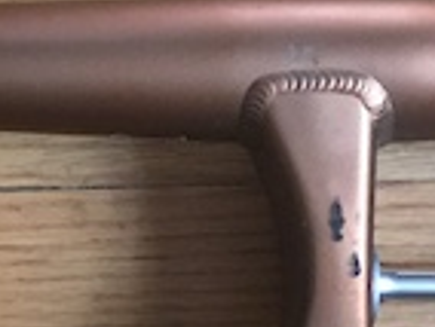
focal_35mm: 163
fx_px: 2052
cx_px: -61
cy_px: 315
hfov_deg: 11.9
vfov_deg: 9.1
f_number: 2.2
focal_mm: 4.15
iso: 125
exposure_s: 1/30
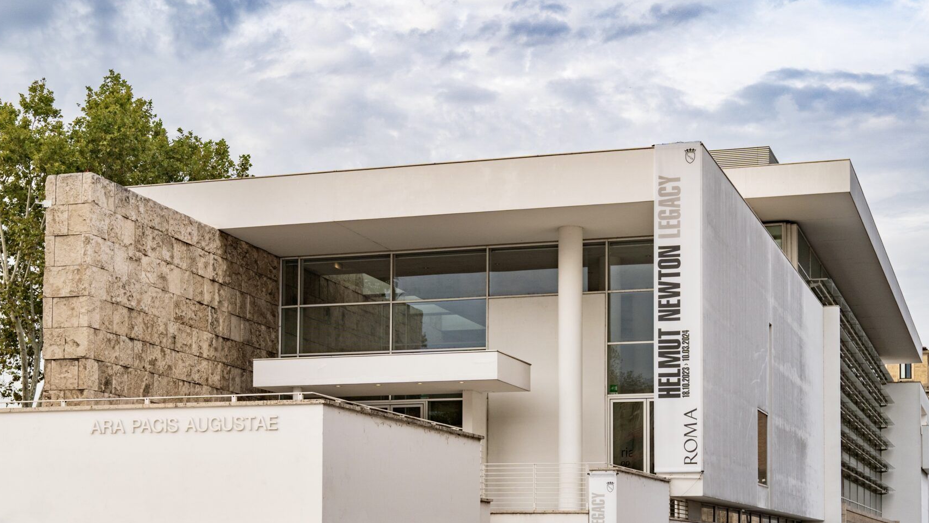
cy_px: 364
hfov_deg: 33.7
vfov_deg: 19.3
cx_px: 371
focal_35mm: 62
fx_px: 1527
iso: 250
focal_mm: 49
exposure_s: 1/200
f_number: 9
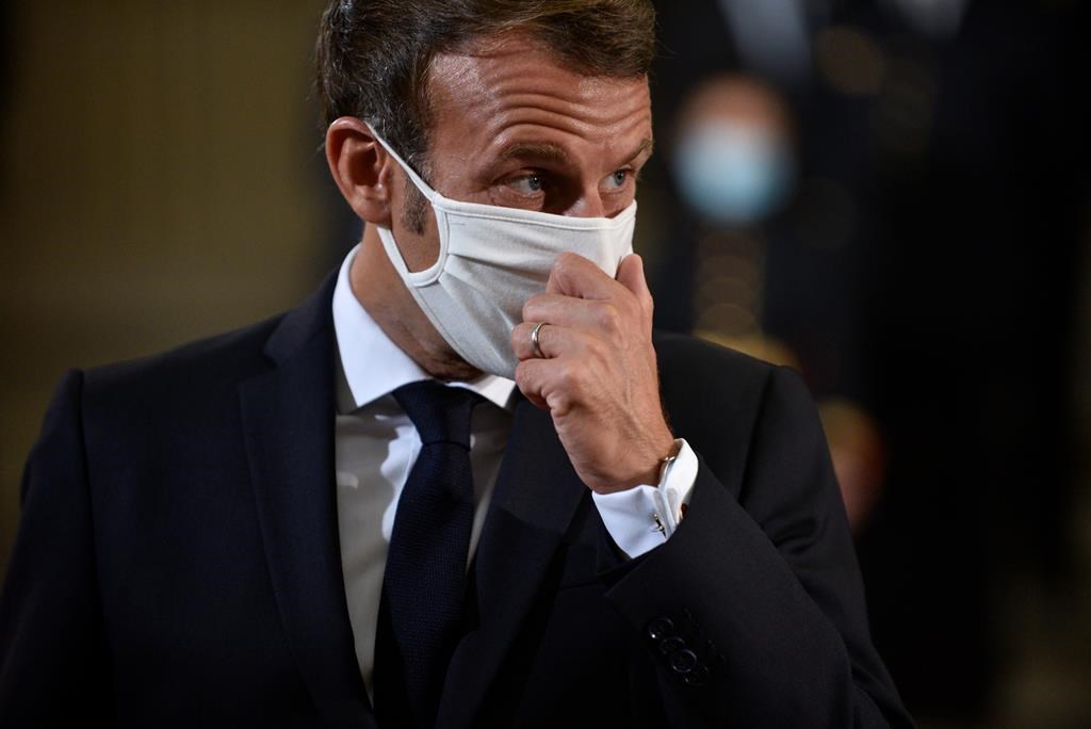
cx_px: 546
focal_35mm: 190
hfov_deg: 10.8
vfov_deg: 7.2
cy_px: 364
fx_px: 5761
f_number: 2.8
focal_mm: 190
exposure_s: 1/400
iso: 2000
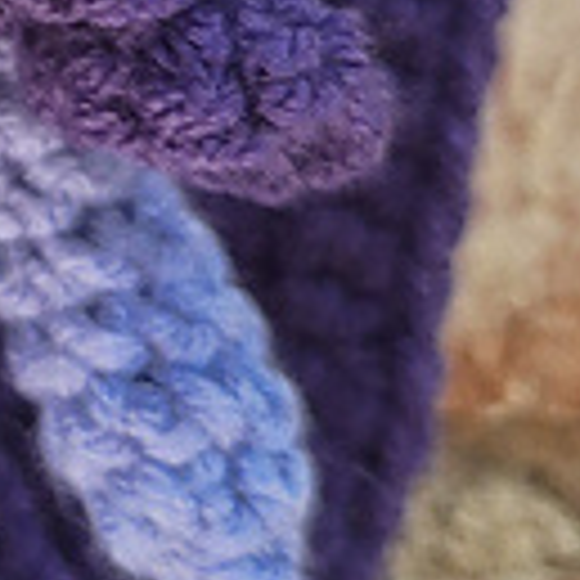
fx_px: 1915
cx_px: -321
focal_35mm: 101
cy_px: -99
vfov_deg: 16.6
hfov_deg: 15.7
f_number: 1.8
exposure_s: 1/936
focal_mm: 5.54
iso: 40
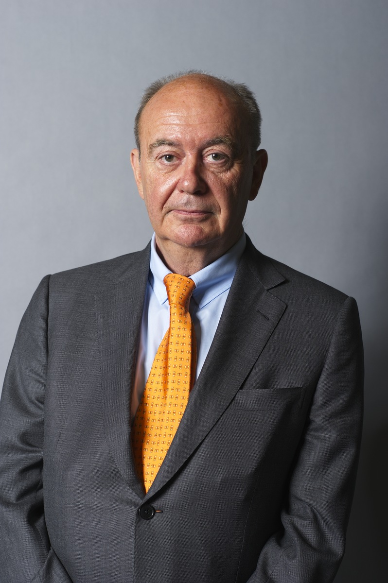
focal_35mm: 85
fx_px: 1376
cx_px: 194
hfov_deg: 16.0
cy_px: 292
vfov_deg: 23.9
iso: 200
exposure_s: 1/60
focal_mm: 85
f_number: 5.6
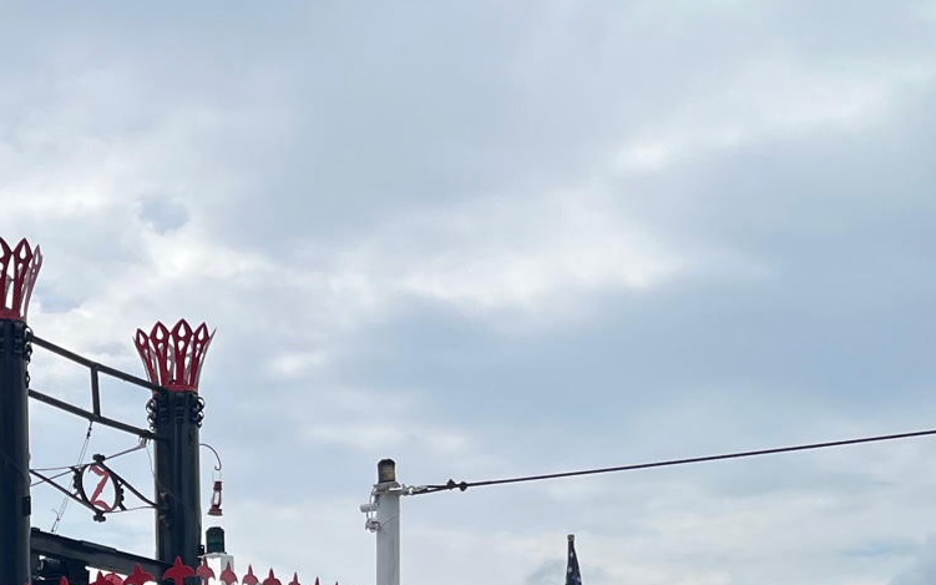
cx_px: -95
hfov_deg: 25.8
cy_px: 798
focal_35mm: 74
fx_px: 1887
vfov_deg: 16.5
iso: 50
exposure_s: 1/5319
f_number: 1.6
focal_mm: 5.1
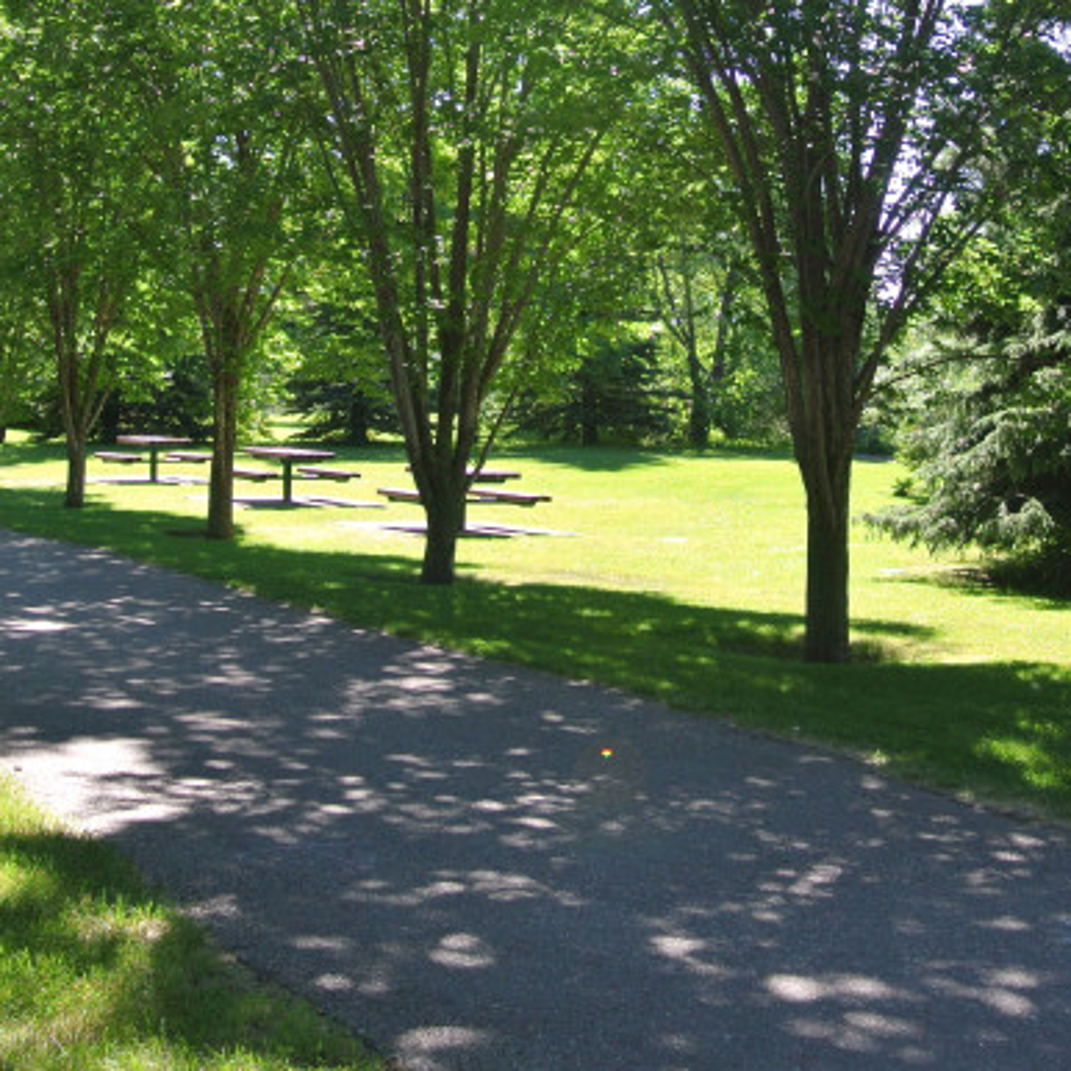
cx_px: 599
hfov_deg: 28.6
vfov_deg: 28.5
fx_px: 2100
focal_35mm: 60
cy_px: 401
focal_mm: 12.7
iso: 100
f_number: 3.8
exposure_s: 1/200
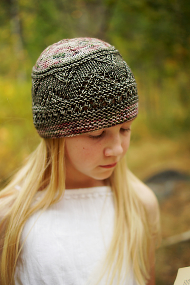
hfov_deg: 25.8
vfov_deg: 37.8
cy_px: 142
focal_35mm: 52
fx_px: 415
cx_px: 95
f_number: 1.8
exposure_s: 1/320
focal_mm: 35
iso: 100
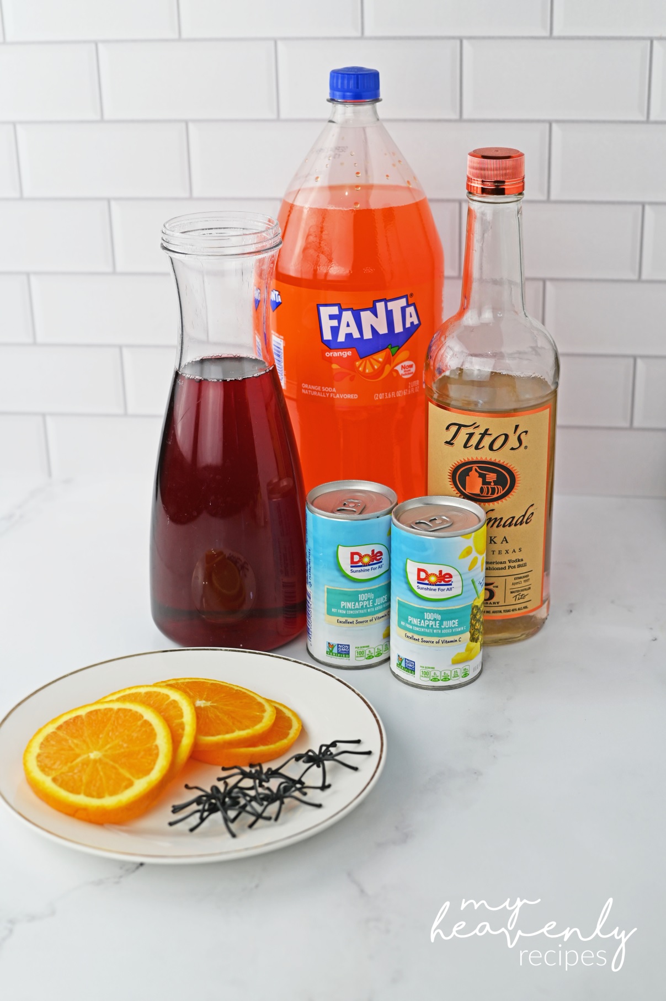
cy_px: 500
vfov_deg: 39.6
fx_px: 1389
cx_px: 333
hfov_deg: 27.0
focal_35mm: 50
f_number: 5
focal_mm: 50
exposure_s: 1/125
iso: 160
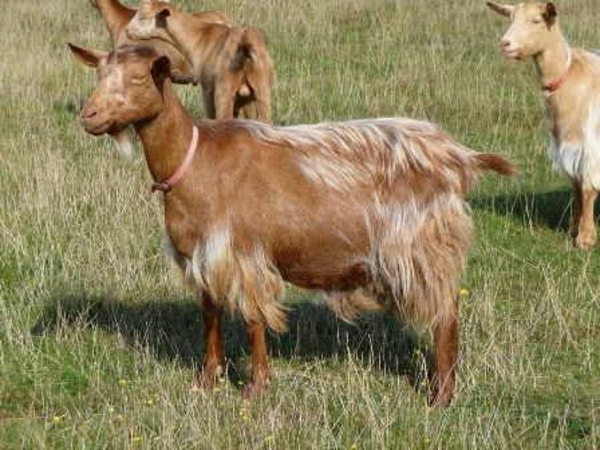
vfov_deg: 10.1
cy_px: 225
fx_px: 2548
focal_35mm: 147
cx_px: 300
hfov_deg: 13.4
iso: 100
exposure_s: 1/320
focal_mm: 25.2
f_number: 4.8
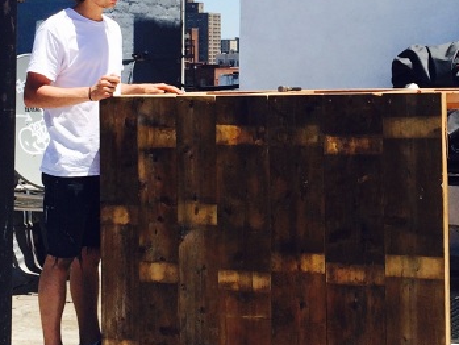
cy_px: 54
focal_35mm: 83
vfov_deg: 17.6
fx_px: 1101
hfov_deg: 23.1
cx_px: 389
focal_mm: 4.15
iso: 32
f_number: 2.2
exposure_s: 1/2564
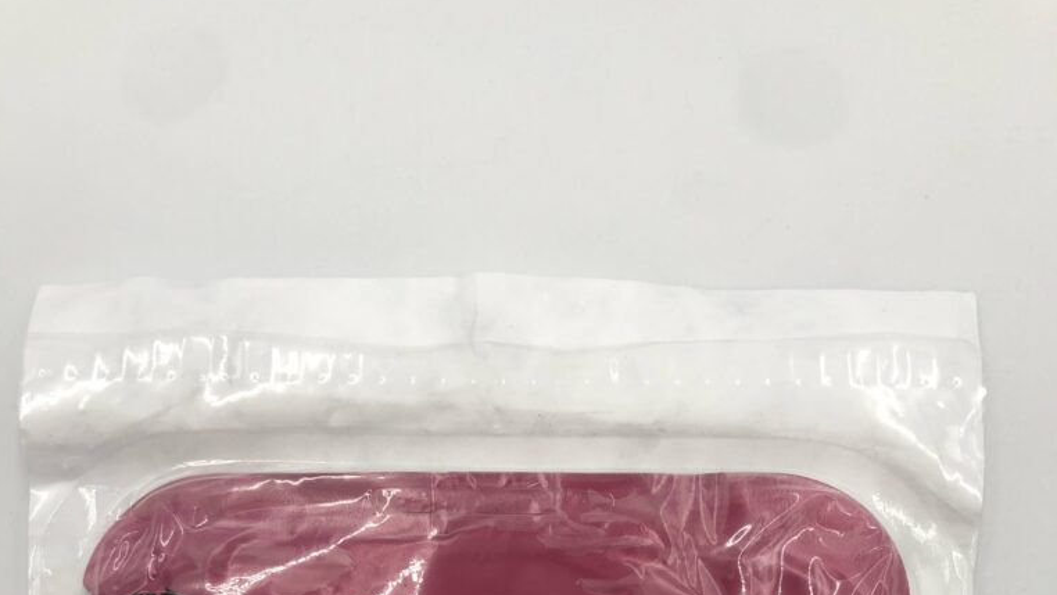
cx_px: 527
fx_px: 1149
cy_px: 700
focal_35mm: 41
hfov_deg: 49.4
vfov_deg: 26.1
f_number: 1.8
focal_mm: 3.99
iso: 32
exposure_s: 1/120
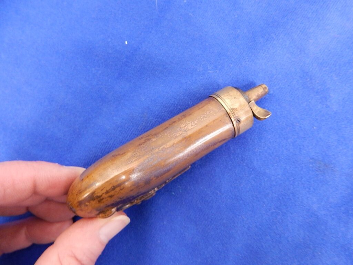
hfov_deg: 76.4
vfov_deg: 61.1
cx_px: 176
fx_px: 224
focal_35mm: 22
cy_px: 132
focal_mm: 4
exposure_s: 1/8
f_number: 3
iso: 500
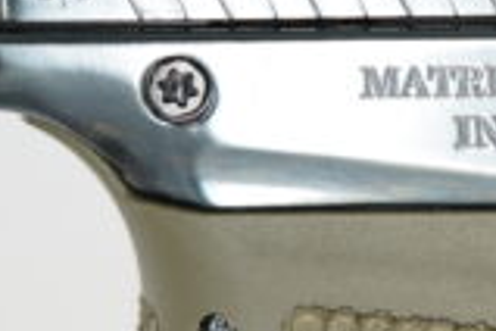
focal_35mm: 508
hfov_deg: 4.0
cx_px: 1101
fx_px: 6999
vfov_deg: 2.7
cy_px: 443
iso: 125
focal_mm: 90
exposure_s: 1/100
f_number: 2.8
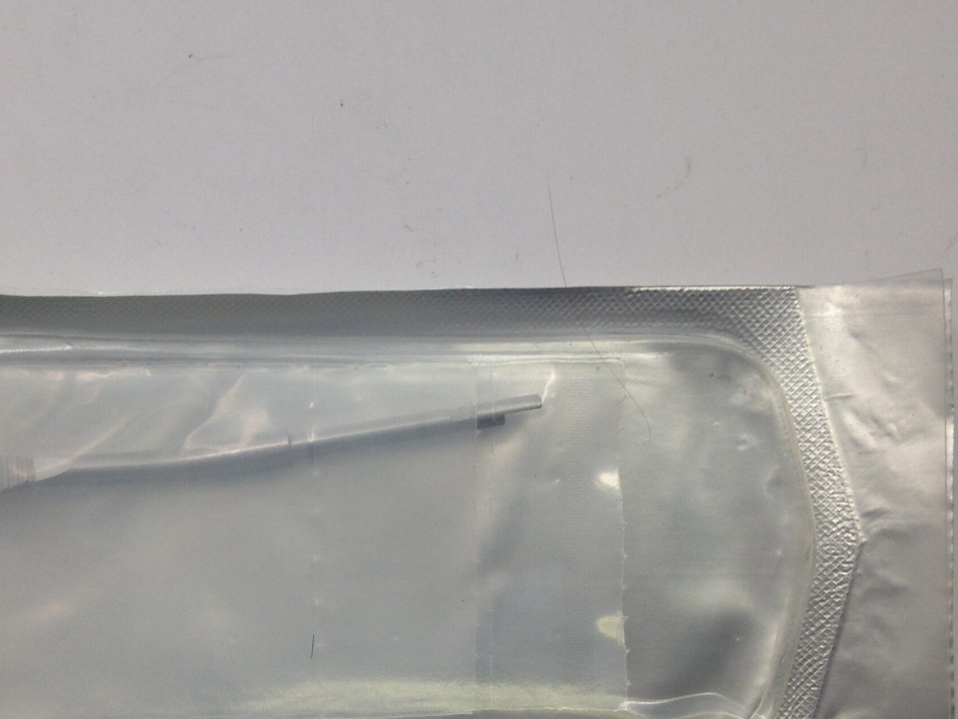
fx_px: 1384
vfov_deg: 28.7
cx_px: 334
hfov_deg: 37.8
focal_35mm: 50
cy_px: 525
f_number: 2.4
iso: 50
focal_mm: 4.12
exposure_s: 1/60
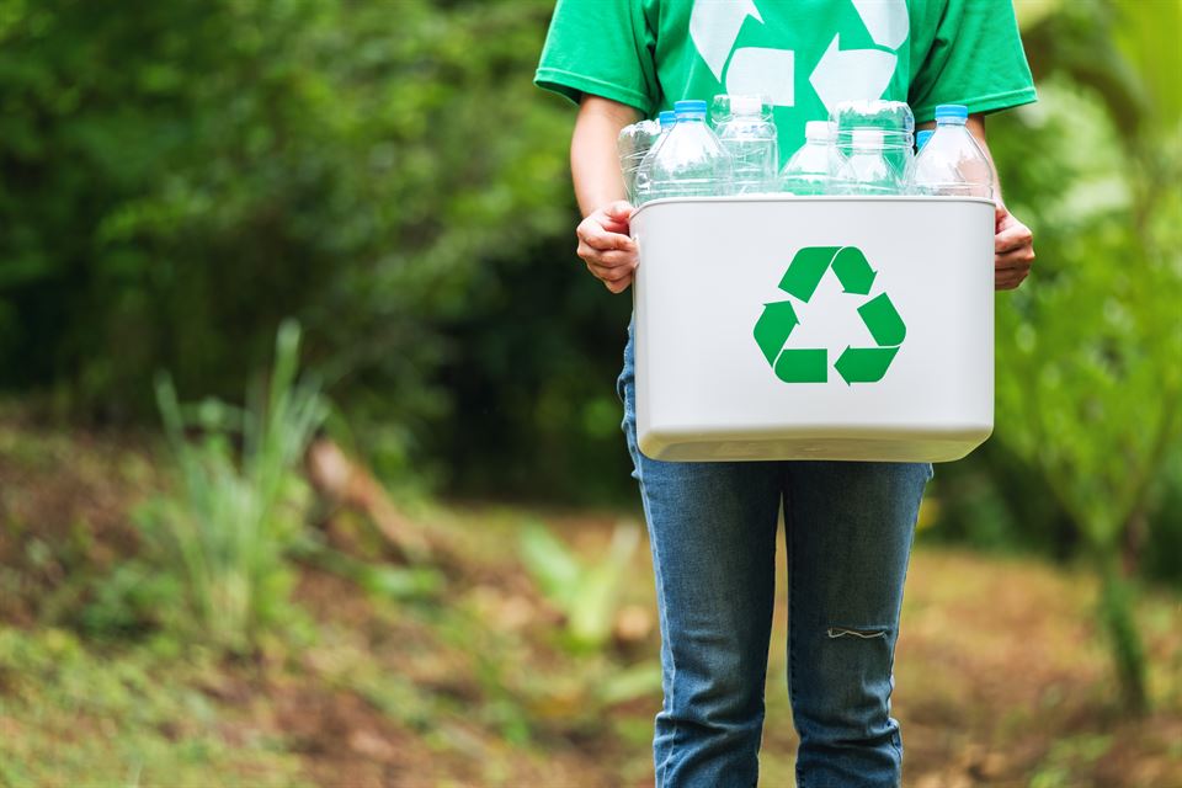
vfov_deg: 6.5
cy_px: 394
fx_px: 6894
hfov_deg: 9.8
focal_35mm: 210
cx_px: 591
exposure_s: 1/350
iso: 200
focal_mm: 140
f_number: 2.8
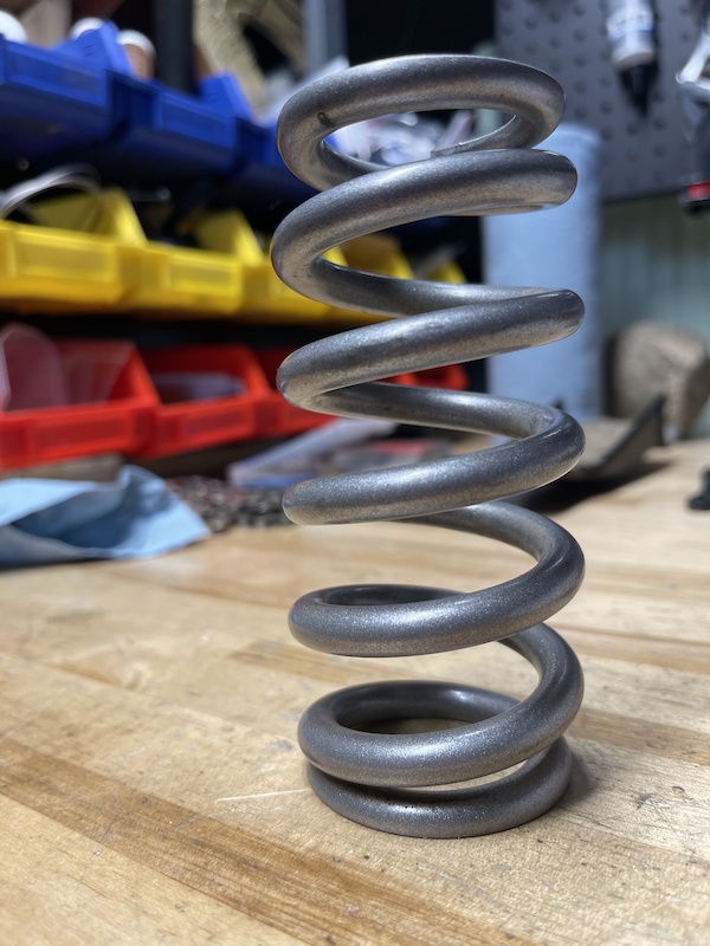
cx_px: 355
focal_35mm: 26
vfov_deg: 67.3
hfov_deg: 53.1
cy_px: 473
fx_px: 711
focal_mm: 5.1
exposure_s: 1/60
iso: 80
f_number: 1.6
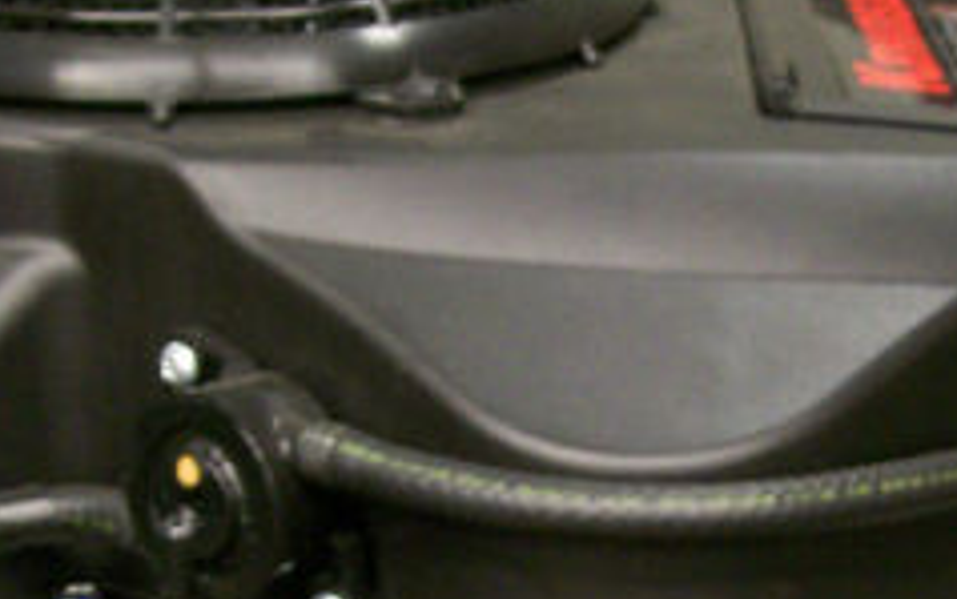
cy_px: 595
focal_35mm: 96
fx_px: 2505
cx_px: 483
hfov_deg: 21.6
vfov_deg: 13.5
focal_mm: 6
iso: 160
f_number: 2.7
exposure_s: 1/8
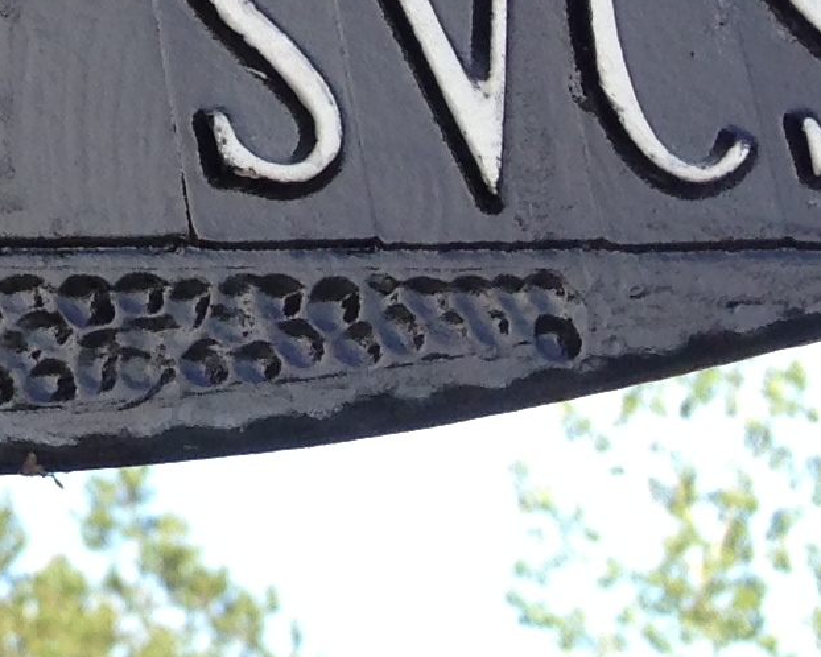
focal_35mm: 169
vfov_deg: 8.7
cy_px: -573
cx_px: -787
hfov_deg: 10.5
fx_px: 4108
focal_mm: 4.13
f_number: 2.4
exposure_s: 1/357
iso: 50
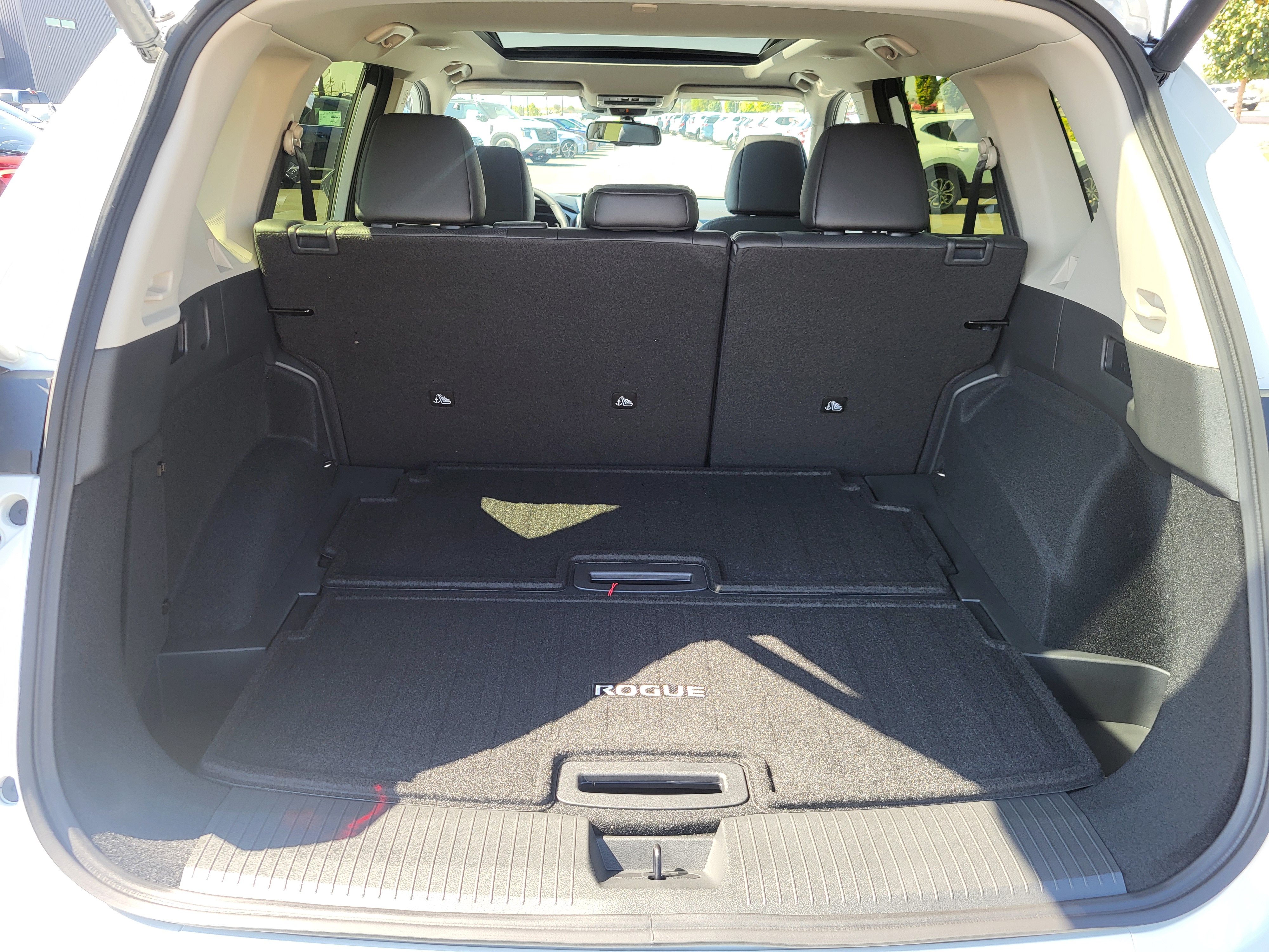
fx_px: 953
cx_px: 634
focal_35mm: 26
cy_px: 476
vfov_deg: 53.1
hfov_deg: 67.3
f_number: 1.8
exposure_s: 1/178
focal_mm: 5.4
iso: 40
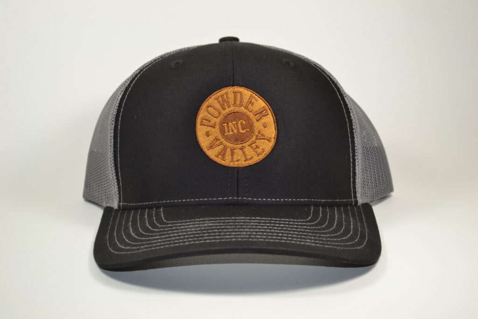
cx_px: 239
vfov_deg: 17.5
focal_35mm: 78
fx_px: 1036
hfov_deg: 26.0
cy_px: 160
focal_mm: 52
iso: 400
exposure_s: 1/100
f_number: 5.6
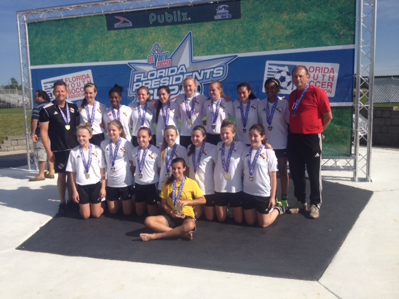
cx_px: 200
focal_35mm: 35
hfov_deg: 52.6
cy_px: 150
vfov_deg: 40.7
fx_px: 403
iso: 50
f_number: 2.4
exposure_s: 1/2513
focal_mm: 4.28
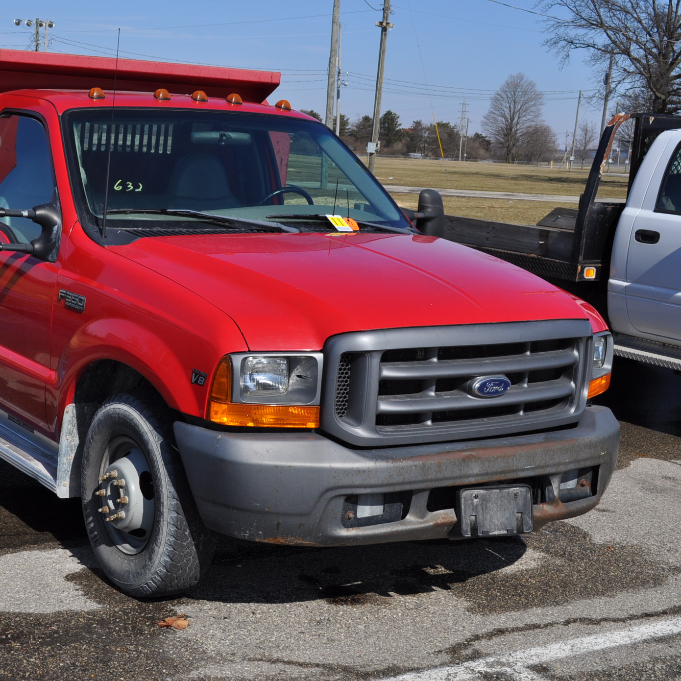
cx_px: 187
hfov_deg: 30.7
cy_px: 346
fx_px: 1224
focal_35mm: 55
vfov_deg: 31.1
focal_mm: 28
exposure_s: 1/400
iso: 200
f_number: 10
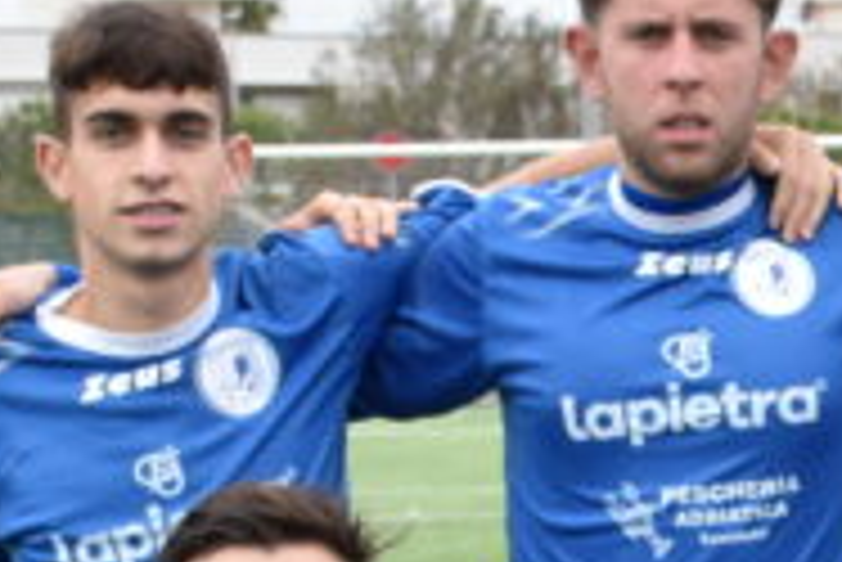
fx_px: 4611
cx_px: 1333
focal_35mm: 197
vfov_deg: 6.8
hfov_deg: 10.0
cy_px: 937
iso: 400
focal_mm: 24
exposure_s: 1/160
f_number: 6.3
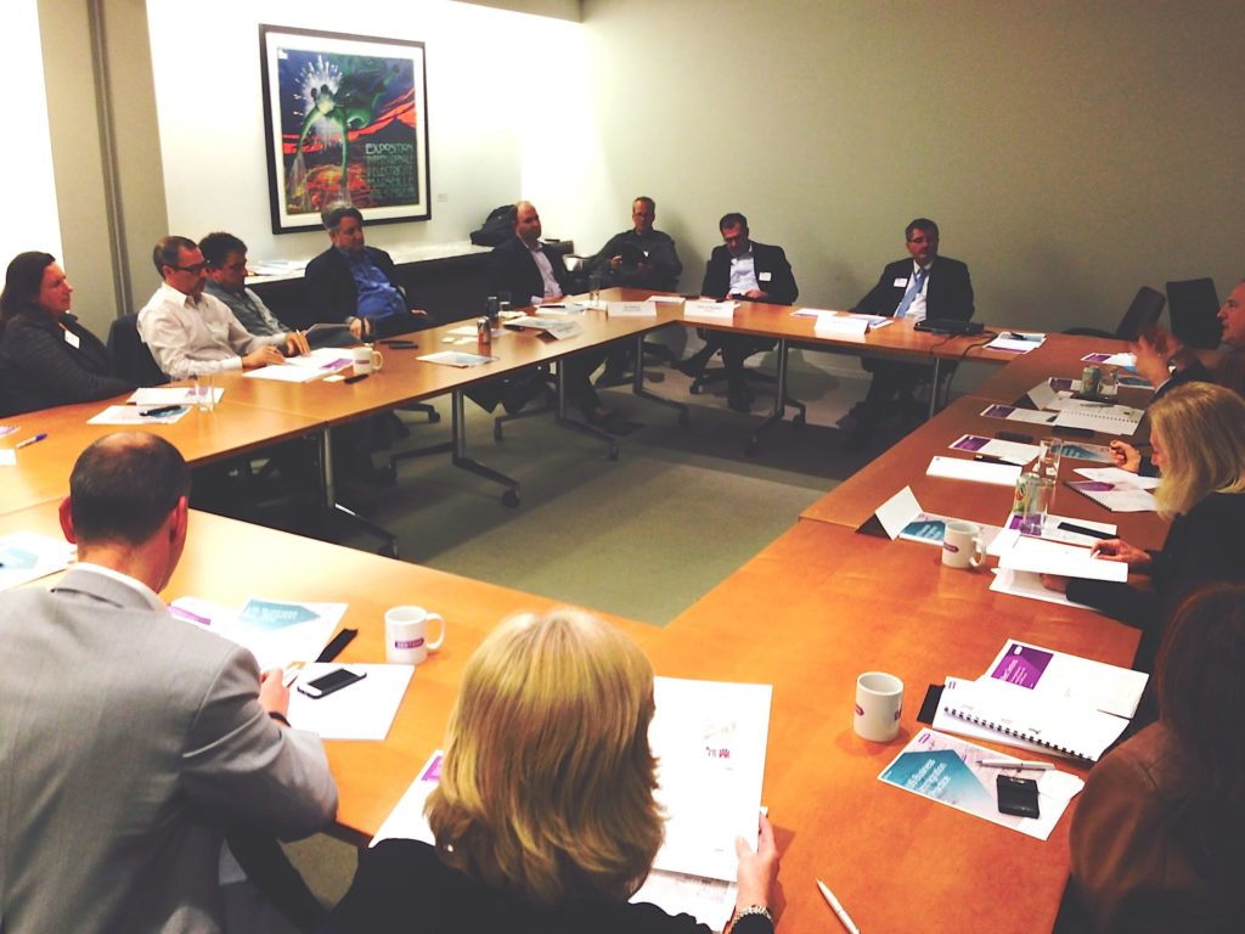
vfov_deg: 42.9
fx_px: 1187
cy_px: 467
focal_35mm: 33
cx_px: 622
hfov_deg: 55.4
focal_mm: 4.12
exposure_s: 1/20
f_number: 2.4
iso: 80
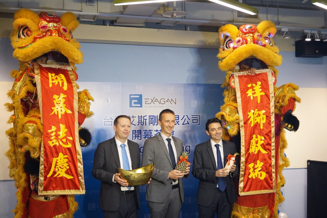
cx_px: 164
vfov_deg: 29.8
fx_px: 409
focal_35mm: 45
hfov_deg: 43.6
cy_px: 109
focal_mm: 30
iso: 2500
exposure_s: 1/160
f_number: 5
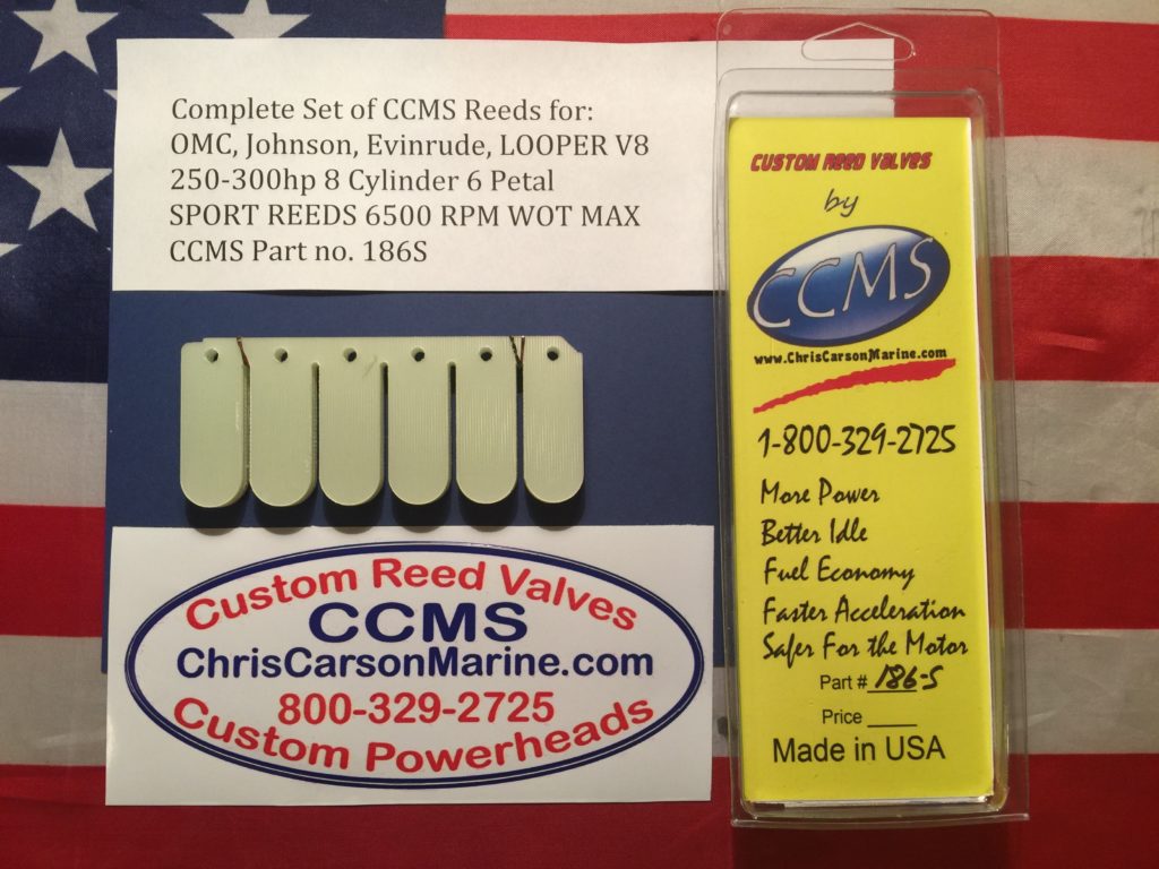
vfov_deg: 48.2
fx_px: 971
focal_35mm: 29
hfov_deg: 61.7
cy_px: 434
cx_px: 580
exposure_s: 1/15
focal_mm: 4.15
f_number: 2.2
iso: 32
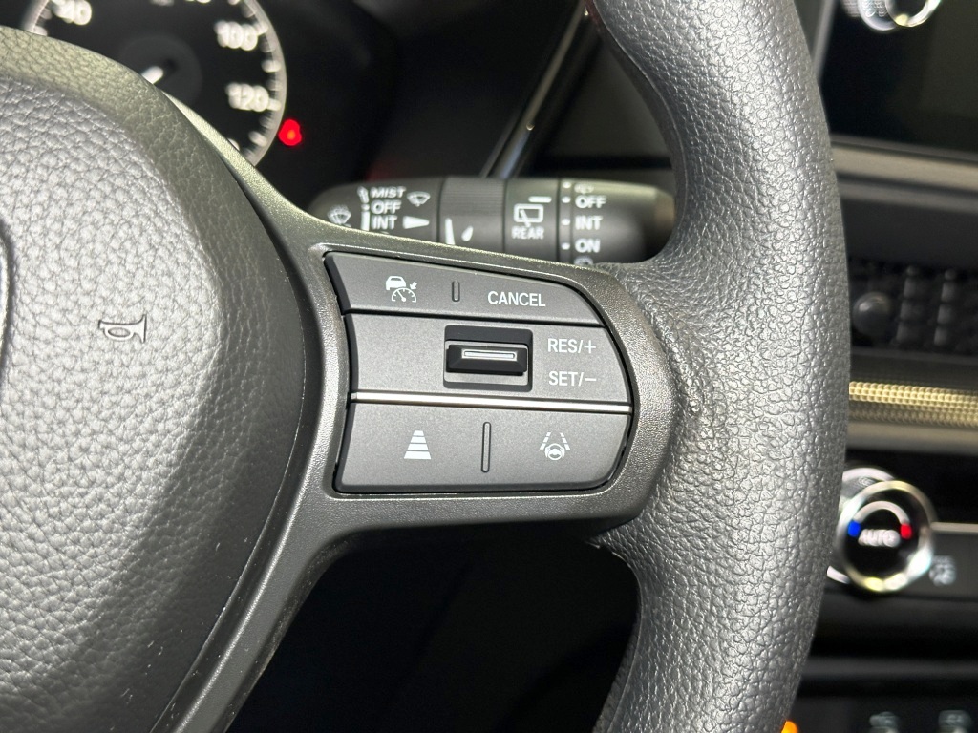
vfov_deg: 30.3
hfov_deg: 39.7
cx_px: 489
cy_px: 366
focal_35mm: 48
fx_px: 1356
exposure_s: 1/40
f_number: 1.78
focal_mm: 6.86
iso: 320
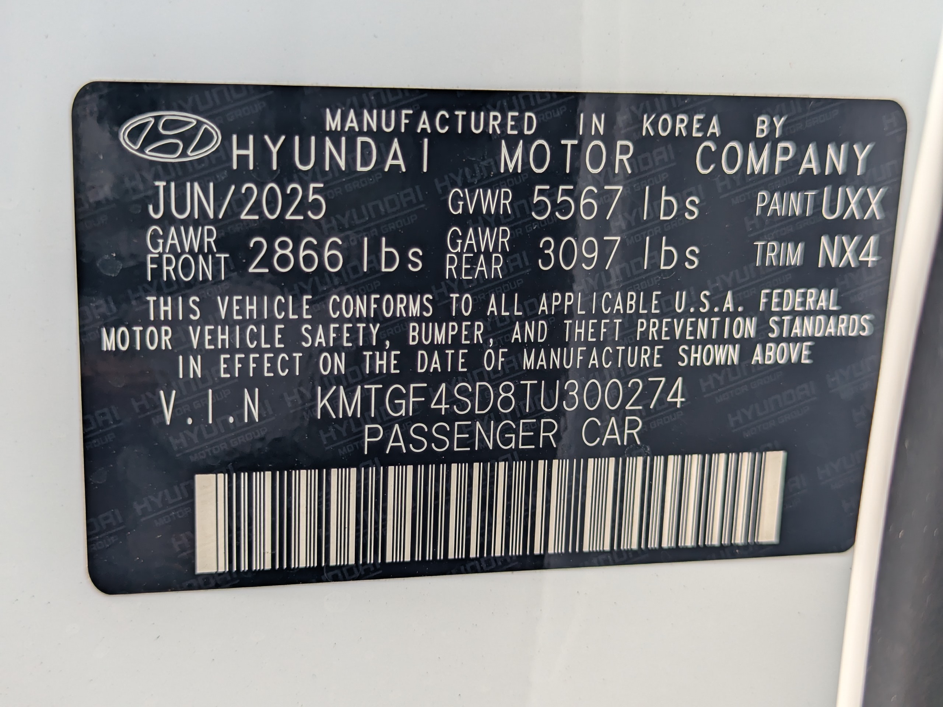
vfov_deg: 30.3
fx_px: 1308
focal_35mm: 48
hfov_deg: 39.7
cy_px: 354
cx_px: 472
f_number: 1.85
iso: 45
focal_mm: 6.81
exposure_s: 1/808
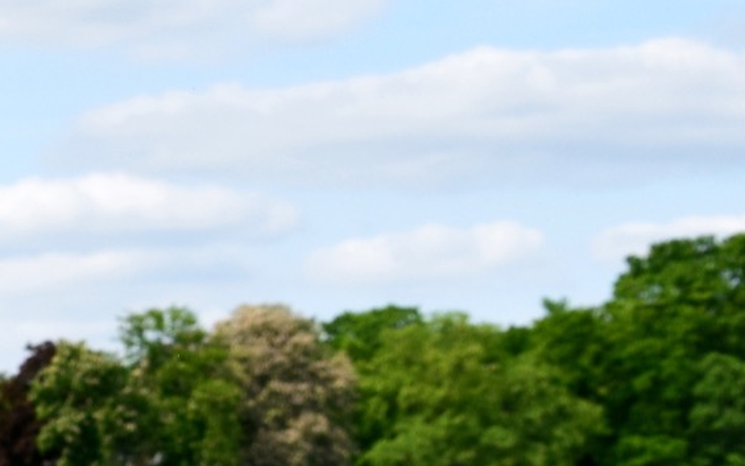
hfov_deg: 8.4
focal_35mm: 239
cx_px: -662
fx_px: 4852
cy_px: 353
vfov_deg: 5.5
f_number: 11
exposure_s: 1/400
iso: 400
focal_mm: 34
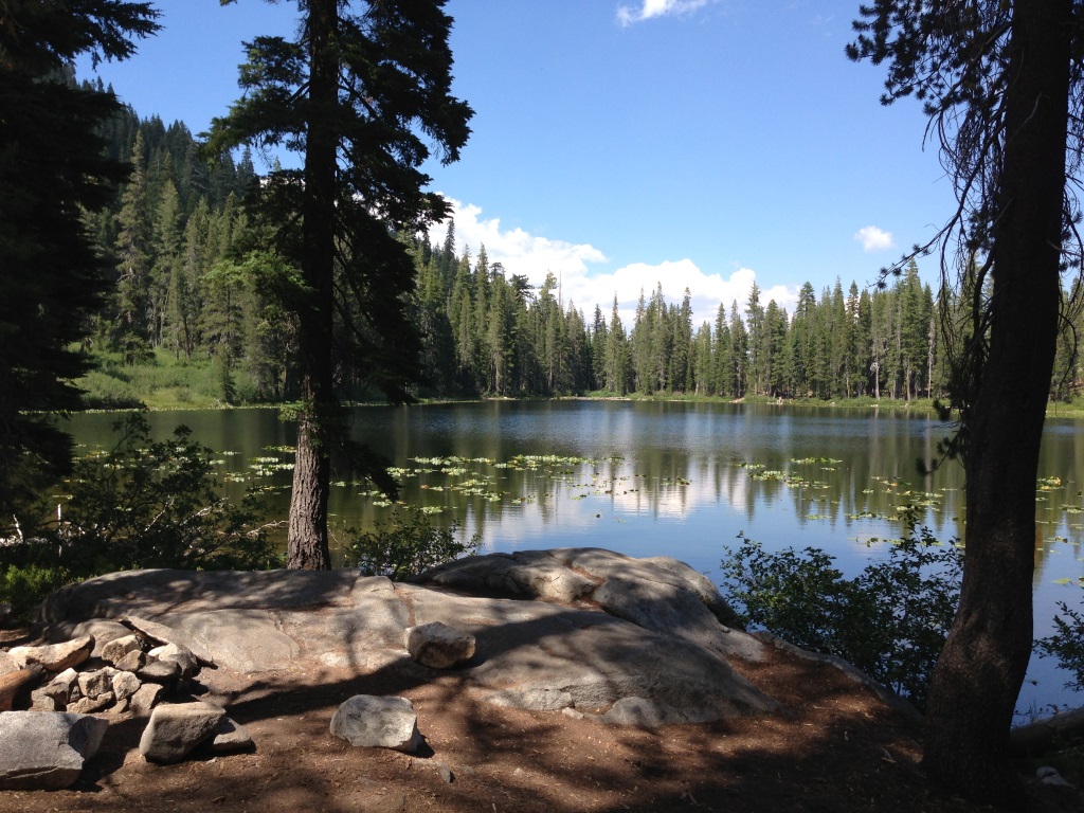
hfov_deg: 55.4
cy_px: 406
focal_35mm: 33
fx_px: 1033
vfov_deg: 42.9
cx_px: 542
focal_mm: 4.13
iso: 50
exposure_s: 1/786
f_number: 2.4
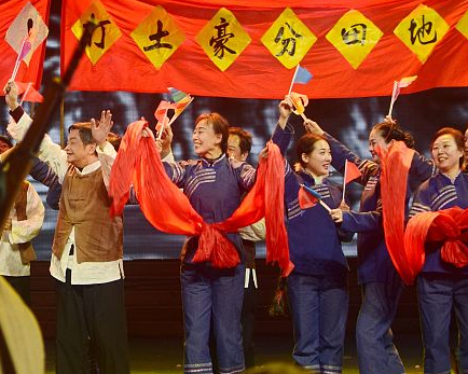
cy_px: 157
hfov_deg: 13.8
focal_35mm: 136
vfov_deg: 11.3
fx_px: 1887
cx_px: -47
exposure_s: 1/400
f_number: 2.8
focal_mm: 35
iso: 400
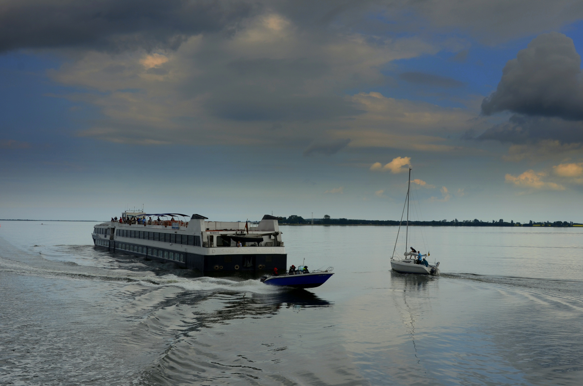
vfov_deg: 31.8
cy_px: 193
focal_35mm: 42
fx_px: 679
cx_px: 292
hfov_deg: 46.5
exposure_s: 1/400
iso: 200
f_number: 10
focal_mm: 28
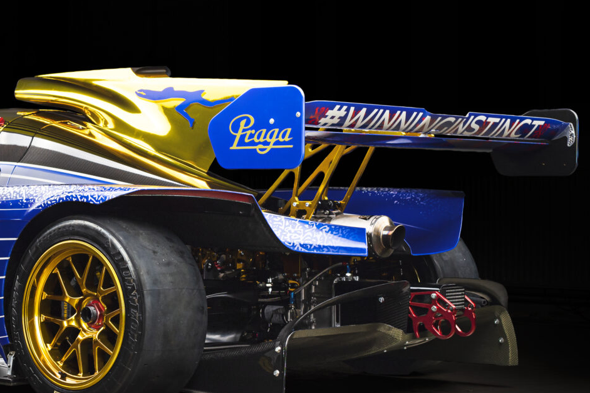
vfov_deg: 15.7
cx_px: 38
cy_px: 187
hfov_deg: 22.7
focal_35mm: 87
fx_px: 1426
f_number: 8
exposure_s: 4
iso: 200
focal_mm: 40
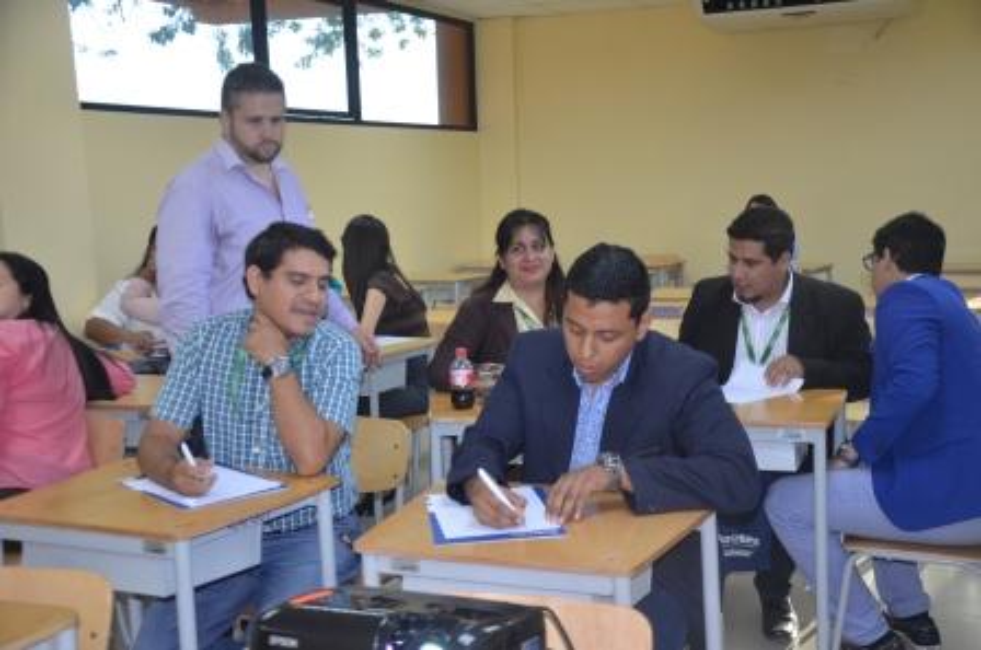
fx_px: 1224
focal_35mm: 45
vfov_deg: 29.8
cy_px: 325
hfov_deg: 43.7
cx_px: 490
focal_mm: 30
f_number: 4.2
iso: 400
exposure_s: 1/80
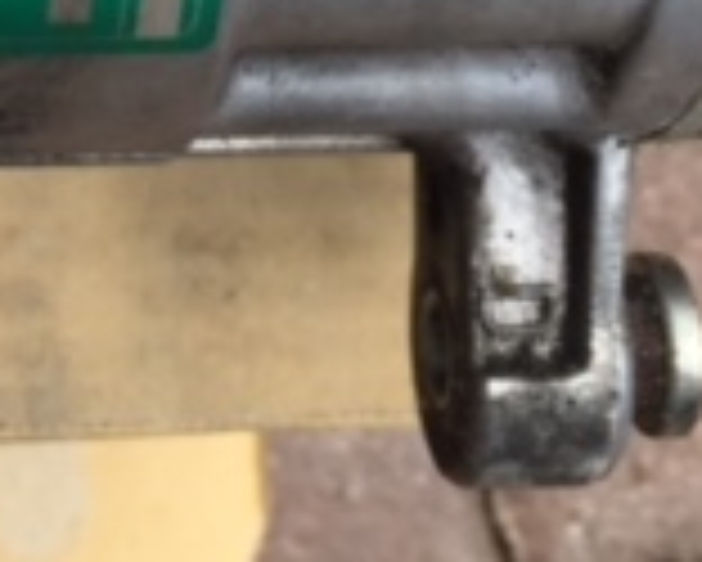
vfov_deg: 12.5
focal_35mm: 116
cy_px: -351
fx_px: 2412
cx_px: -72
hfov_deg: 16.1
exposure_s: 1/363
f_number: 2.2
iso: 32
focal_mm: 4.15
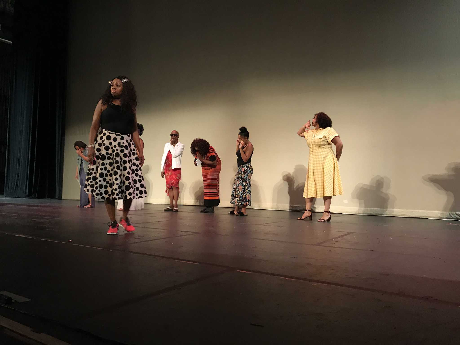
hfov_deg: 63.4
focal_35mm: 28
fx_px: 372
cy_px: 172
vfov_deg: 49.7
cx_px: 230
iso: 100
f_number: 1.8
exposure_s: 1/13
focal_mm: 4
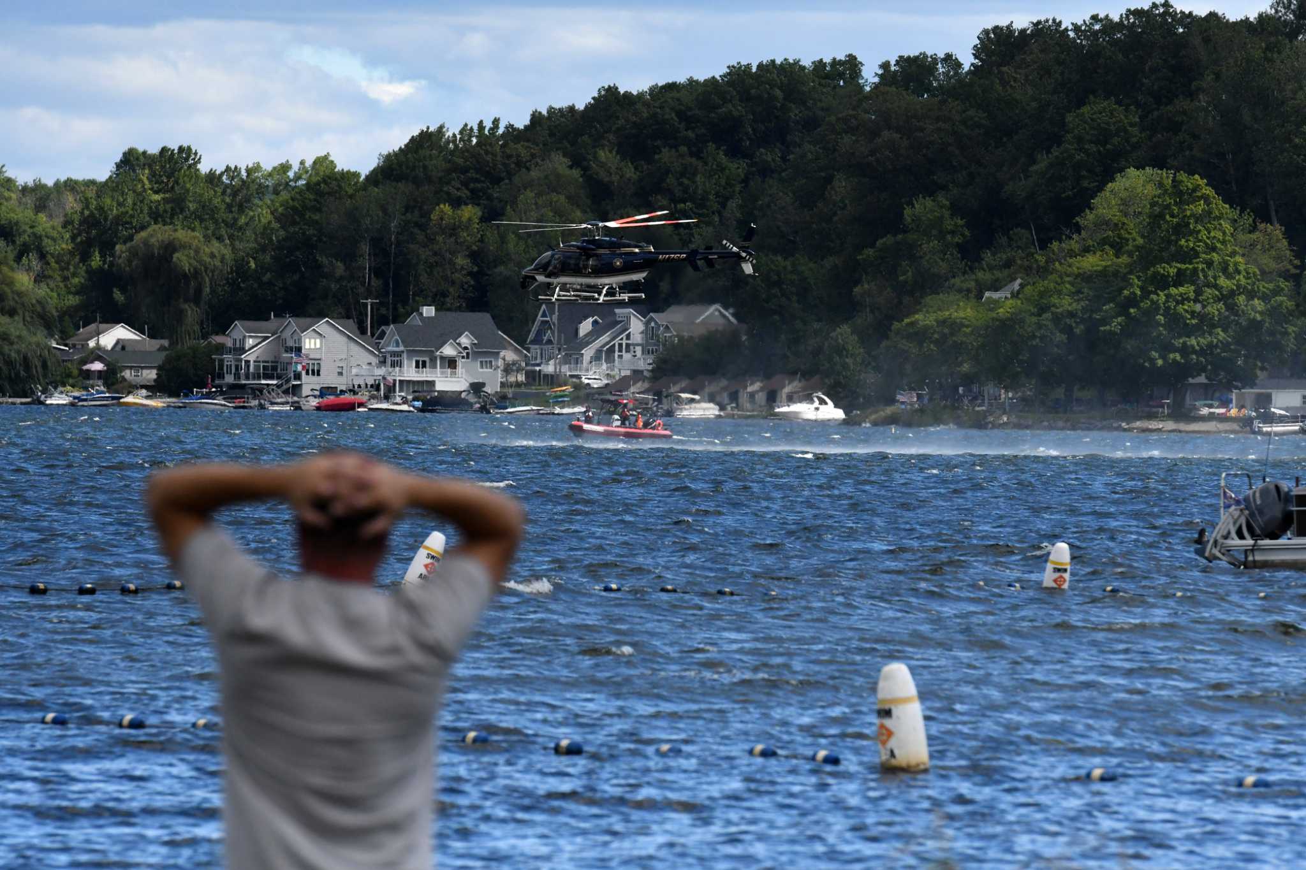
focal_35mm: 300
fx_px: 10882
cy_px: 435
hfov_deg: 6.9
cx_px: 653
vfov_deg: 4.6
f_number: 6.3
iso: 1600
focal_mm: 200
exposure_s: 1/8000
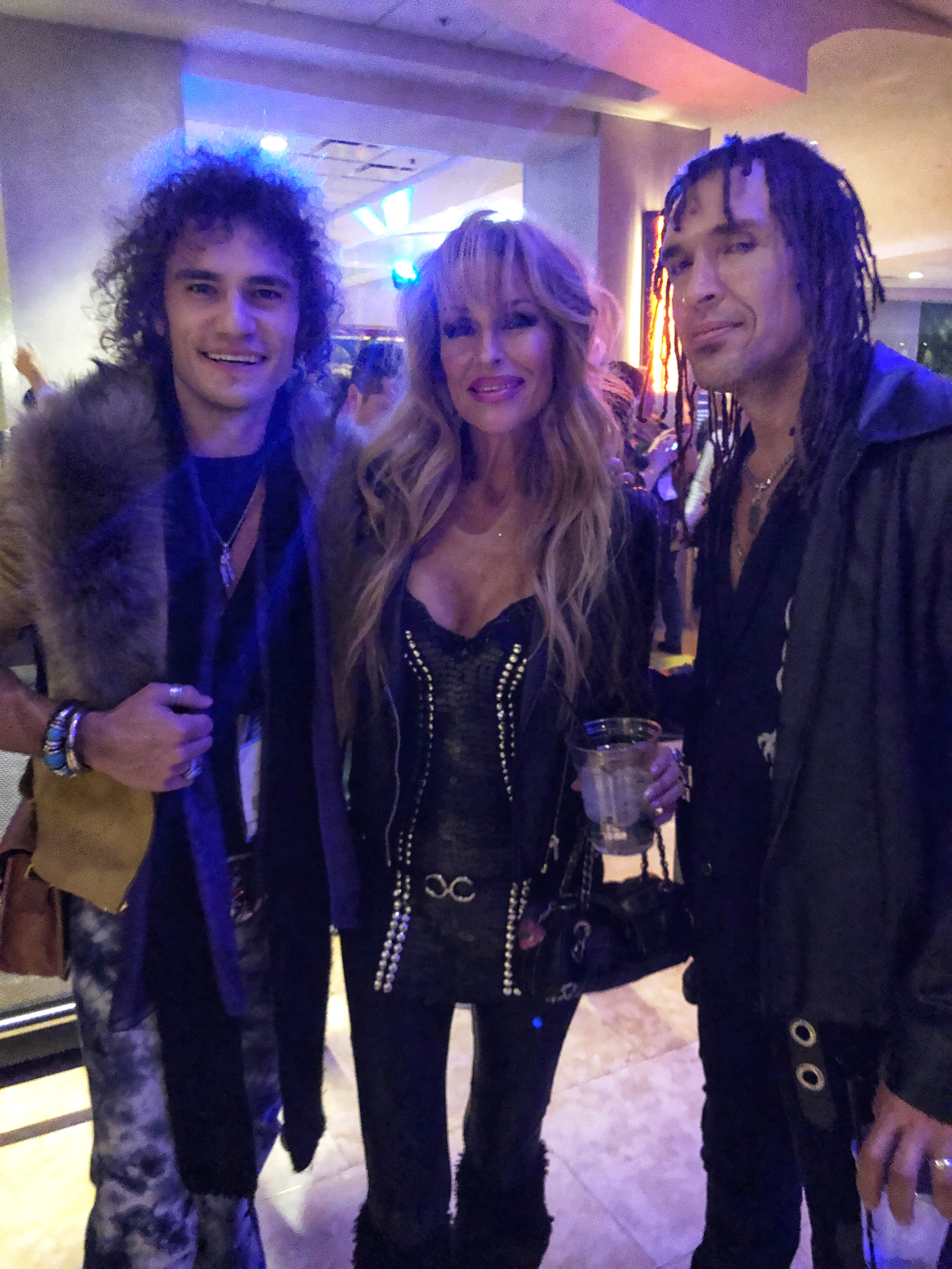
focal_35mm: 28
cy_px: 634
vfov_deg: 63.4
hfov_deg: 49.7
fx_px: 1027
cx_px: 476
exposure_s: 1/4
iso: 320
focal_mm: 4
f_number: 1.8
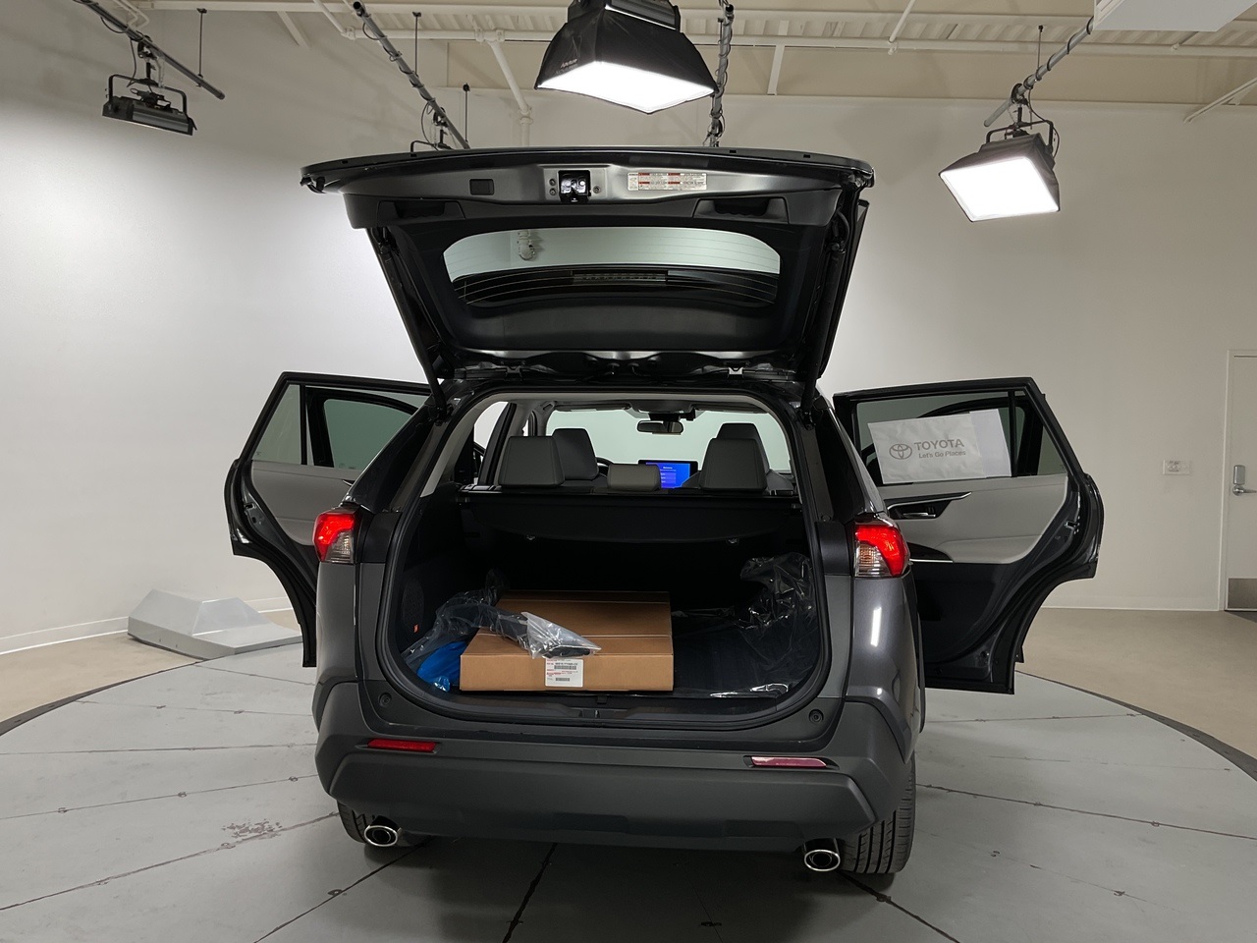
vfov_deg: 48.2
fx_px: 1053
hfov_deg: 61.7
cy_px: 472
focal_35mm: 29
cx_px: 628
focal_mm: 3
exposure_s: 1/120
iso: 25
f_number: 1.8
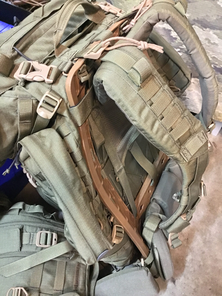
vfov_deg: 58.4
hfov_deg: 45.4
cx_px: 111
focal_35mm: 31
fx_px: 265
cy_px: 148
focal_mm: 3.3
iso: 640
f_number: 2.4
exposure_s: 1/15
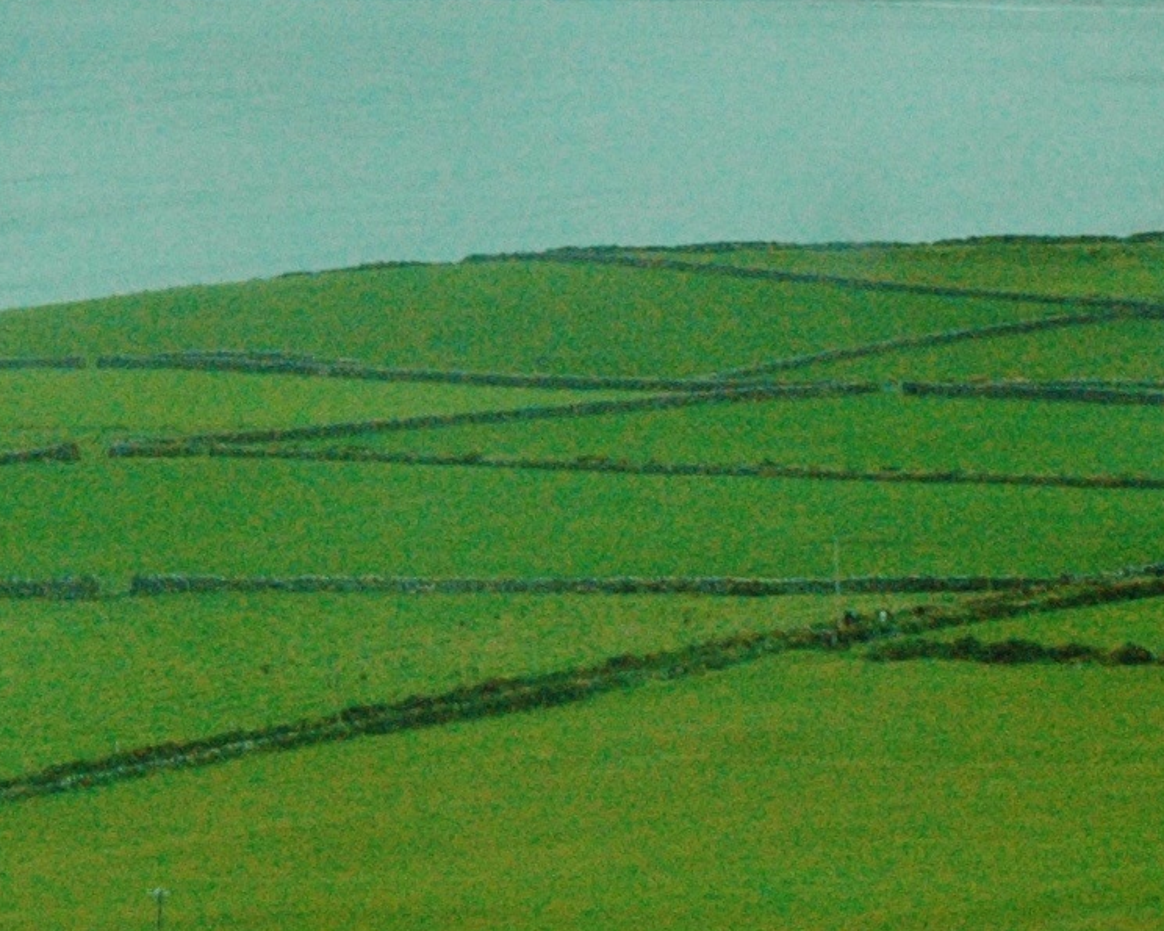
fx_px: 7440
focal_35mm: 216
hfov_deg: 8.7
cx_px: -651
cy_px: 233
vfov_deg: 7.2
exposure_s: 1/320
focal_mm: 38
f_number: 9
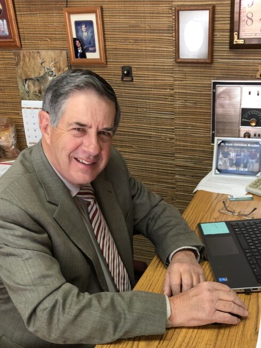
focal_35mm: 44
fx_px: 442
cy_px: 242
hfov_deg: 32.8
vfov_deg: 42.2
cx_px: 149
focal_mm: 3.99
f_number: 1.8
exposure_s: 1/20
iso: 40
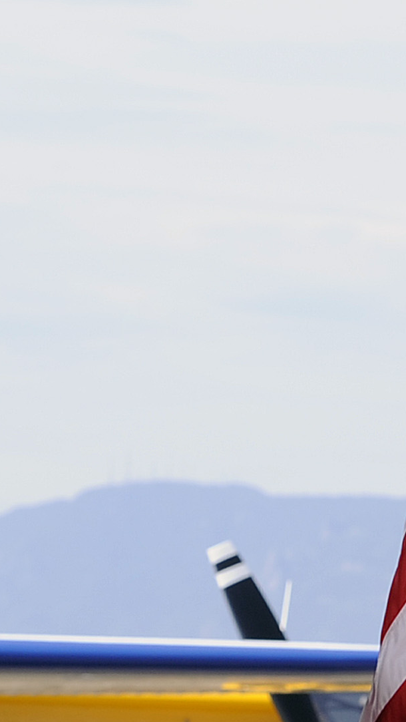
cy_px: 771
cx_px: 278
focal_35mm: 460
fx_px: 8807
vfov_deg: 4.7
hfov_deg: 2.6
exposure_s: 1/250
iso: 200
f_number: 11
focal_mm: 112
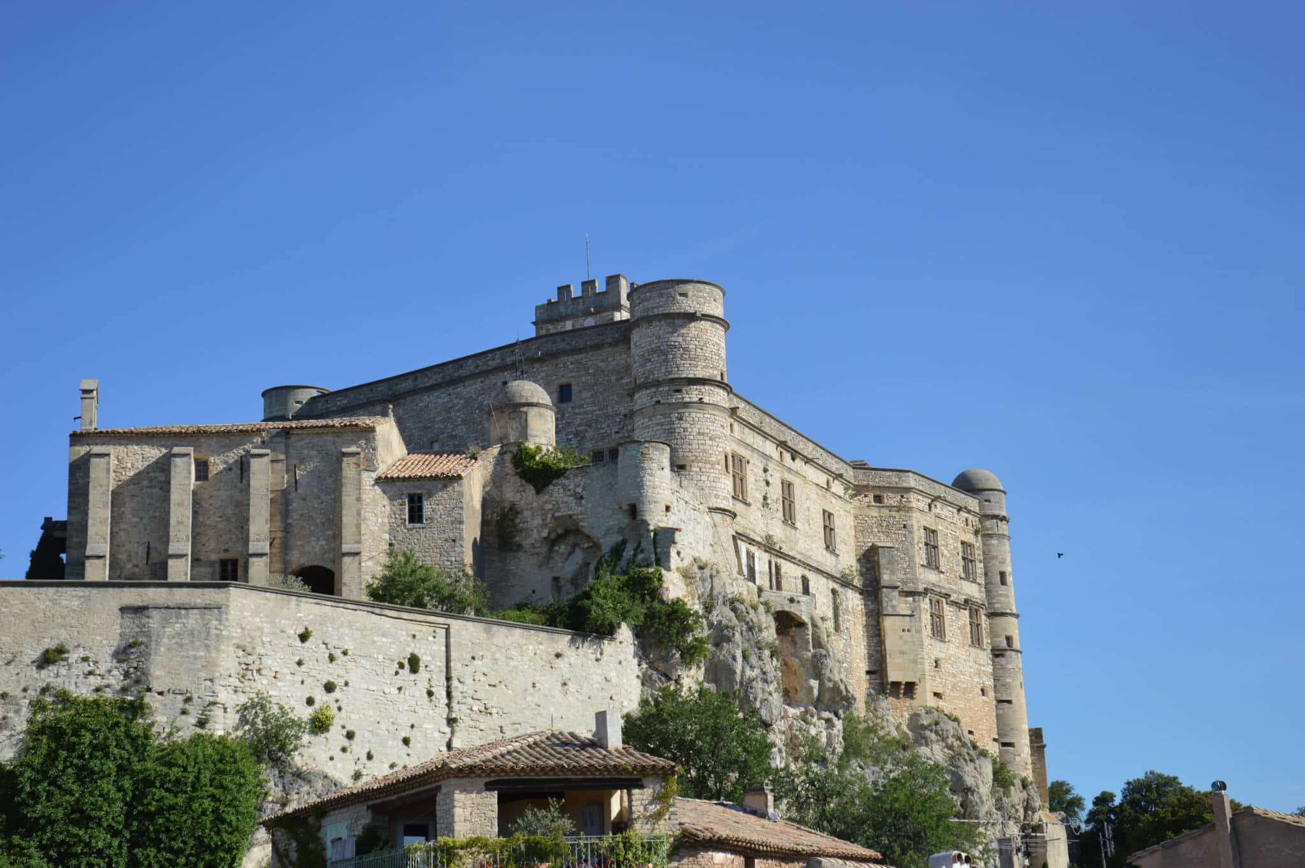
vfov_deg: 23.7
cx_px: 652
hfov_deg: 35.1
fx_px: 2065
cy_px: 434
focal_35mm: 57
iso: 200
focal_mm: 38
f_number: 5.6
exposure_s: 1/1000
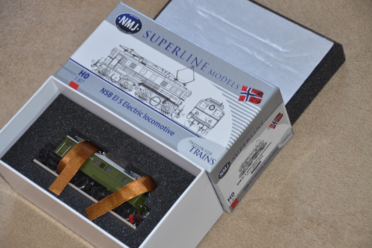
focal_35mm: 106
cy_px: 124
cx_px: 185
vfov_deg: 12.9
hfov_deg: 19.3
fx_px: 1095
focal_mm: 70
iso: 800
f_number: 5
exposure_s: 1/60
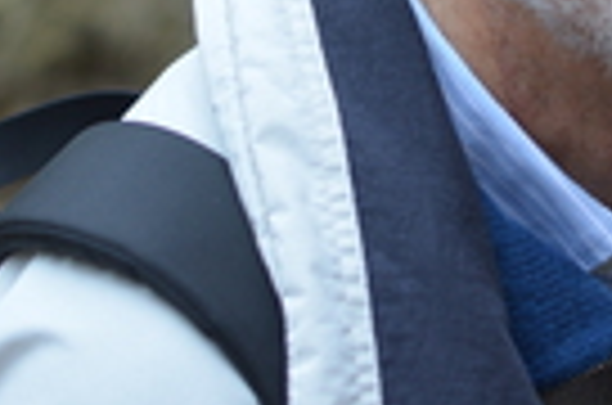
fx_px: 2620
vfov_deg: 8.7
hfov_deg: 13.3
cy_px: -173
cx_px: 500
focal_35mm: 154
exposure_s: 1/500
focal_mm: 35
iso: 250
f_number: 2.8
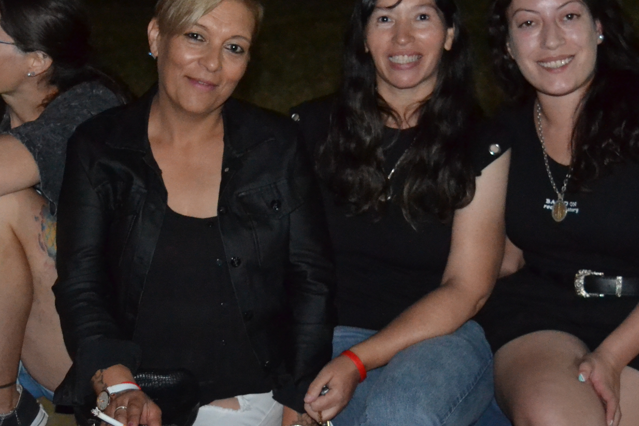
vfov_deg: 21.2
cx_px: 314
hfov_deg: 31.4
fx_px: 1136
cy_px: 201
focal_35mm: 64
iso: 3200
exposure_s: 1/60
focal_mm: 22
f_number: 3.8
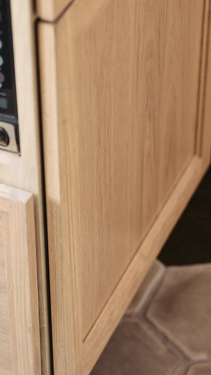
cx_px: 69
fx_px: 1155
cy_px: 184
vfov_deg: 18.5
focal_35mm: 116
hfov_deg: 10.4
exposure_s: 1/200
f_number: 2
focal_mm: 50
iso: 400
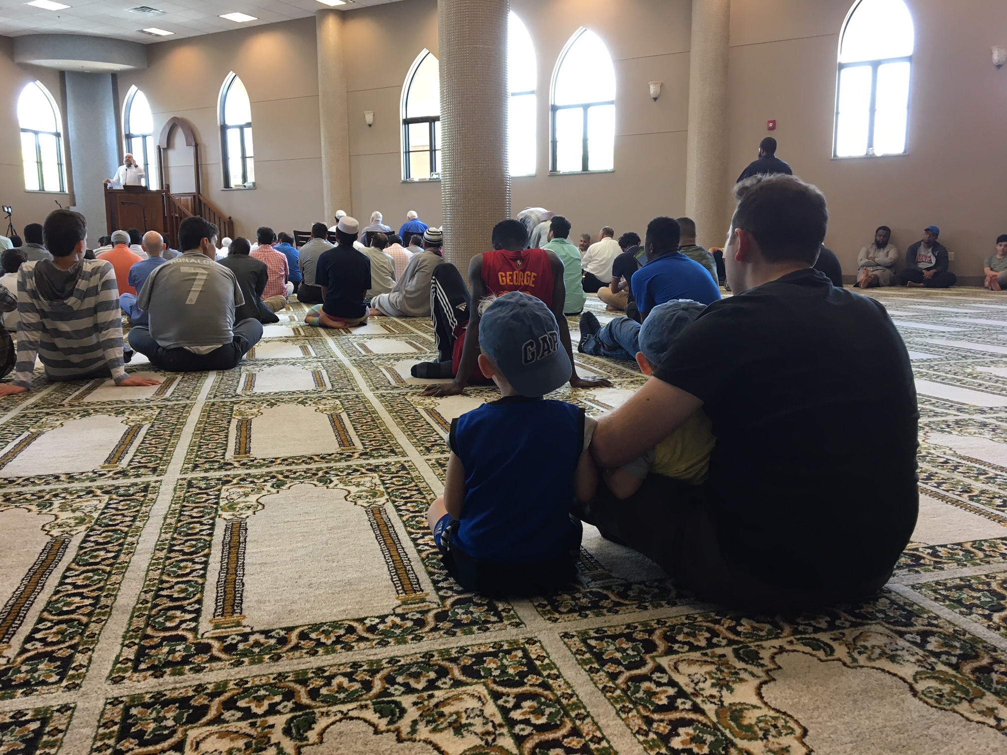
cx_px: 504
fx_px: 844
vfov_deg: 48.2
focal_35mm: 29
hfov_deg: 61.7
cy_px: 378
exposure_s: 1/30
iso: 64
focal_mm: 4.15
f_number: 2.2
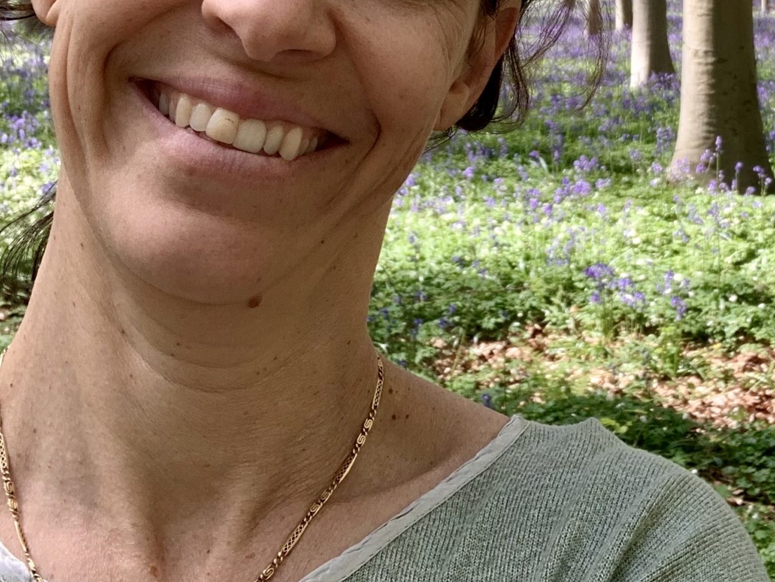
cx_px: 519
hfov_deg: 29.2
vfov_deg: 21.5
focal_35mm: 66
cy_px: 14
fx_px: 1478
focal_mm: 2.87
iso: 25
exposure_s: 1/121
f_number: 2.2
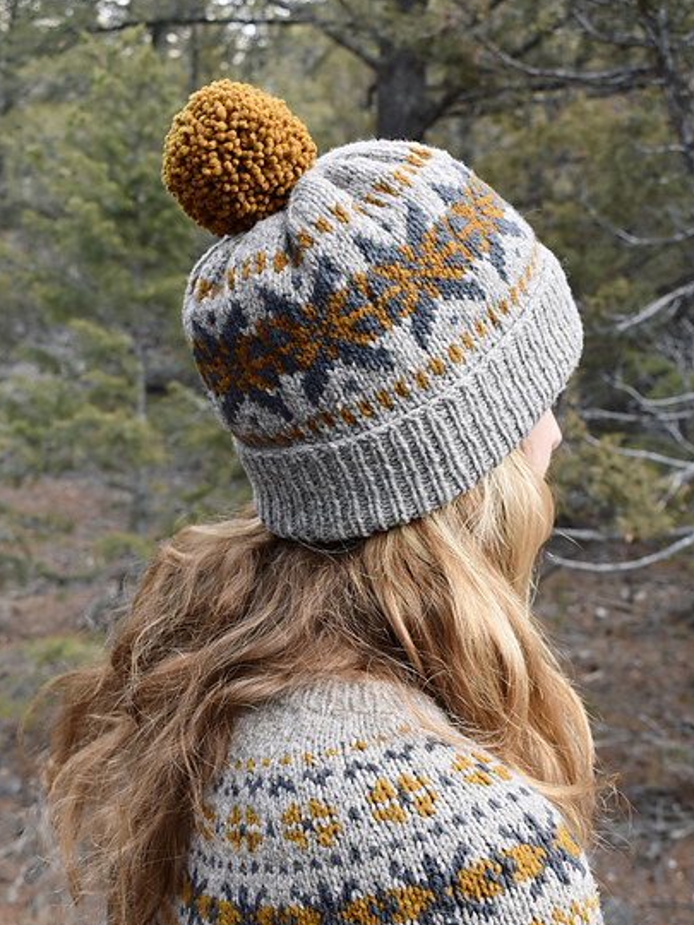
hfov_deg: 35.1
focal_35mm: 41
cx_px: 349
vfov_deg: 45.7
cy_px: 512
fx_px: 1096
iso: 400
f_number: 6.3
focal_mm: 24
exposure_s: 1/160
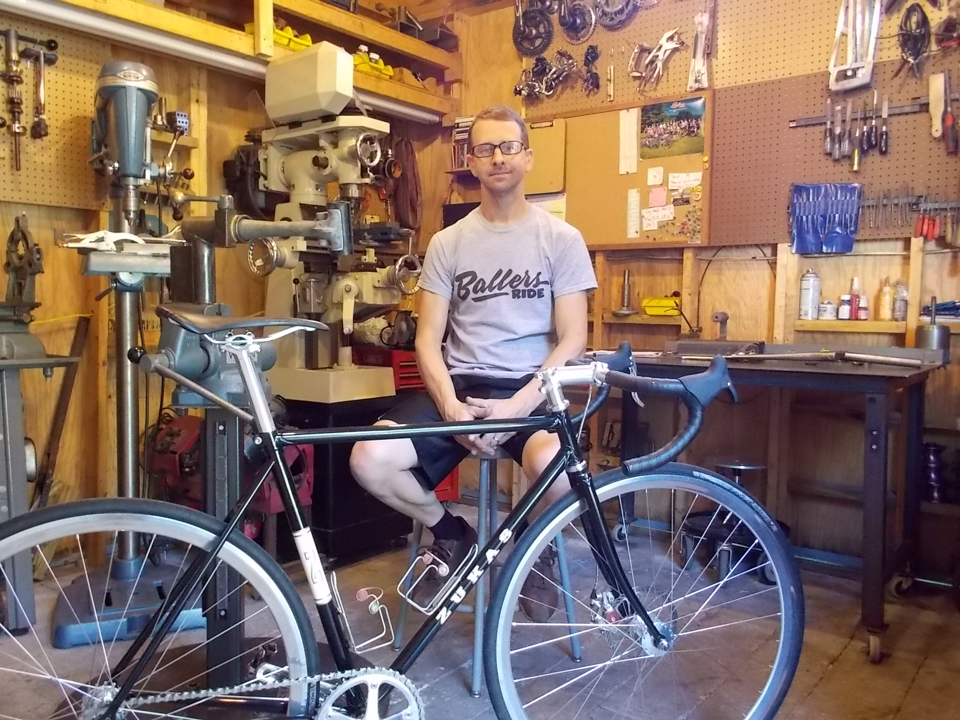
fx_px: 804
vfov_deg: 48.2
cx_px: 480
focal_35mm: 29
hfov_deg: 61.7
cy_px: 360
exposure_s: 1/13
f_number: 3.3
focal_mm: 4.1
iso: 400
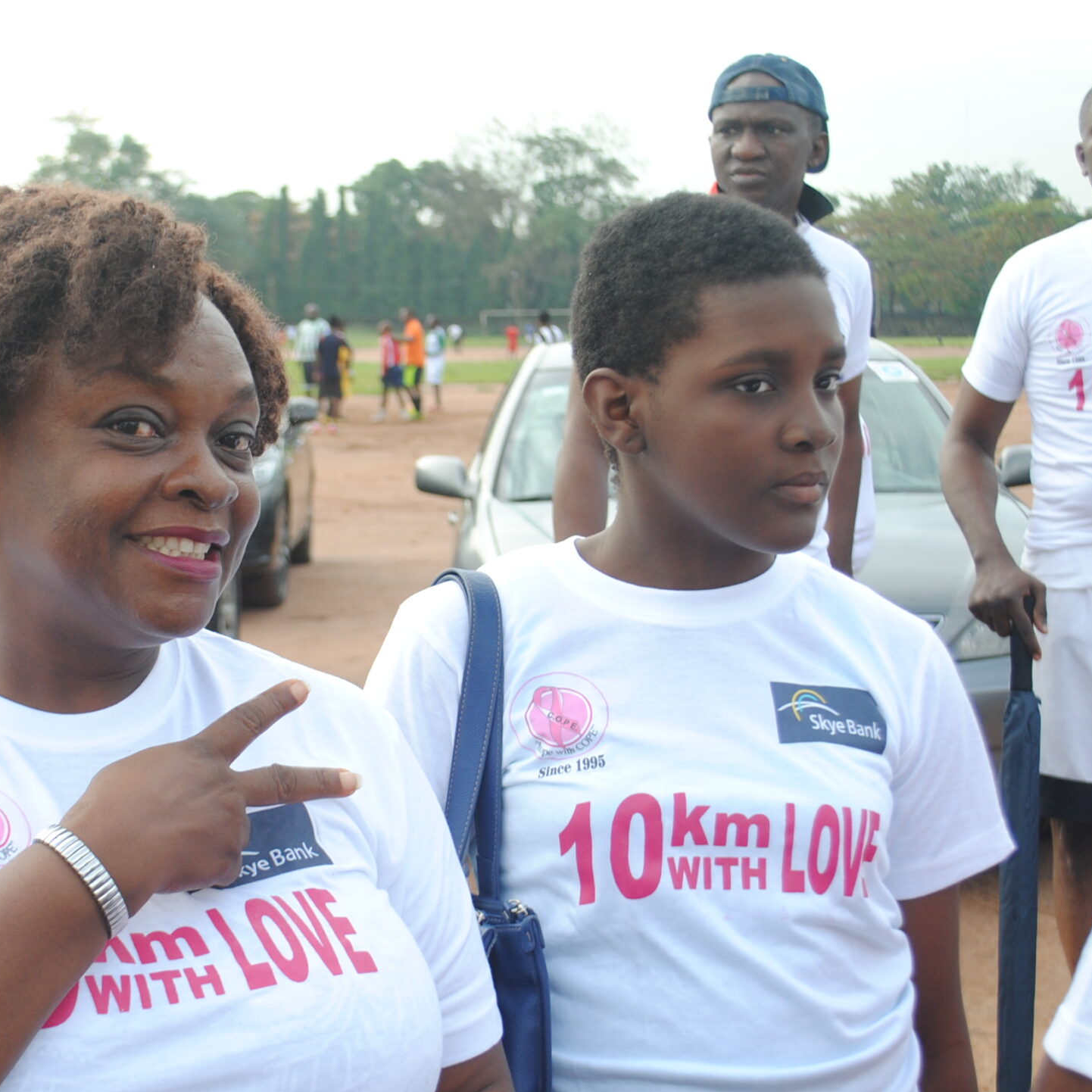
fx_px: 2347
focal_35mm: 66
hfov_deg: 25.9
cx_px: 292
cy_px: 647
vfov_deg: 26.1
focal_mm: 29
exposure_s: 1/200
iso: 200
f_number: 4.5
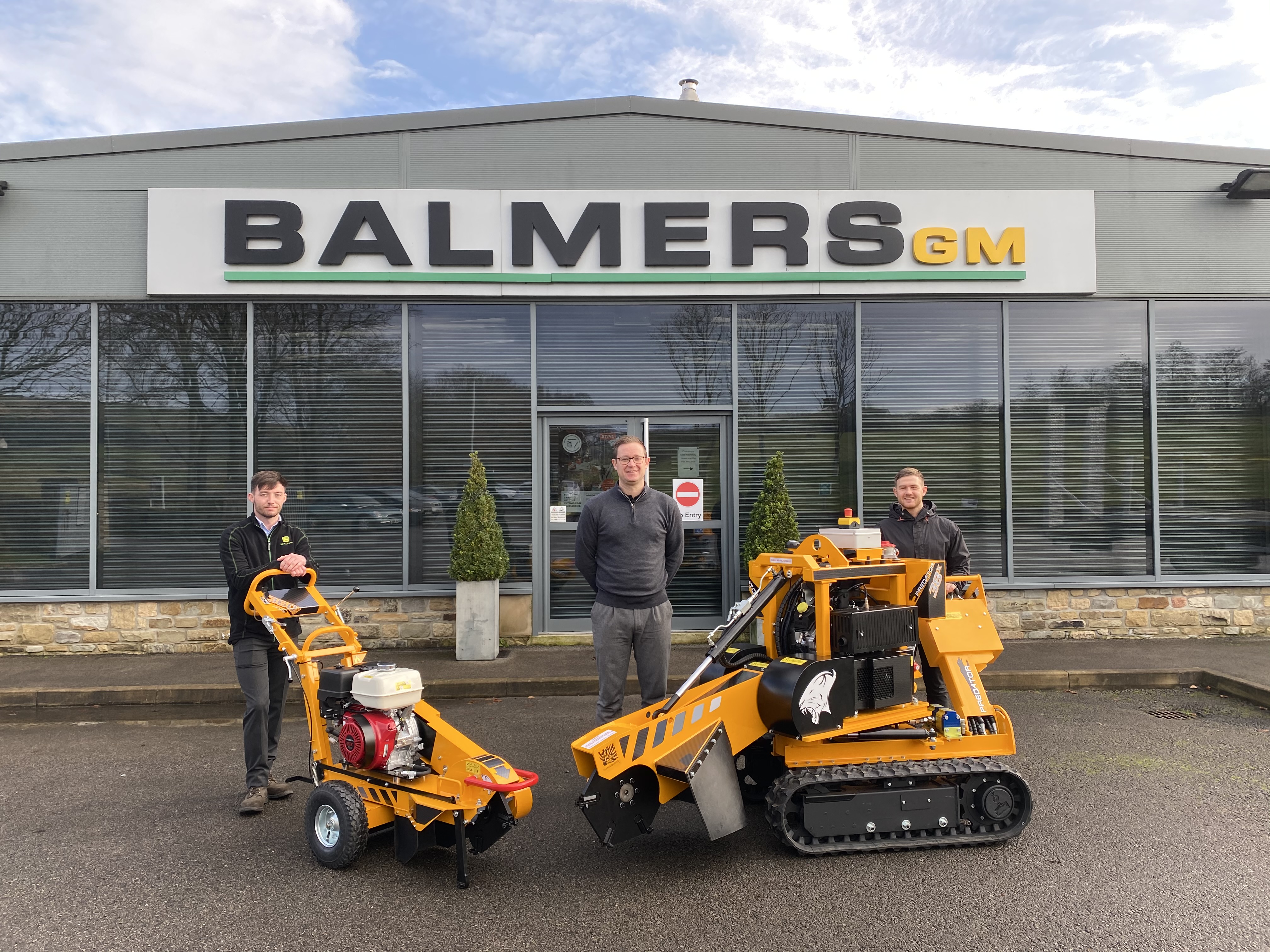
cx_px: 635
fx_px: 954
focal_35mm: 26
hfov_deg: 67.3
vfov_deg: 53.1
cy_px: 476
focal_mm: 4.25
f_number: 1.8
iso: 32
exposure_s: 1/265
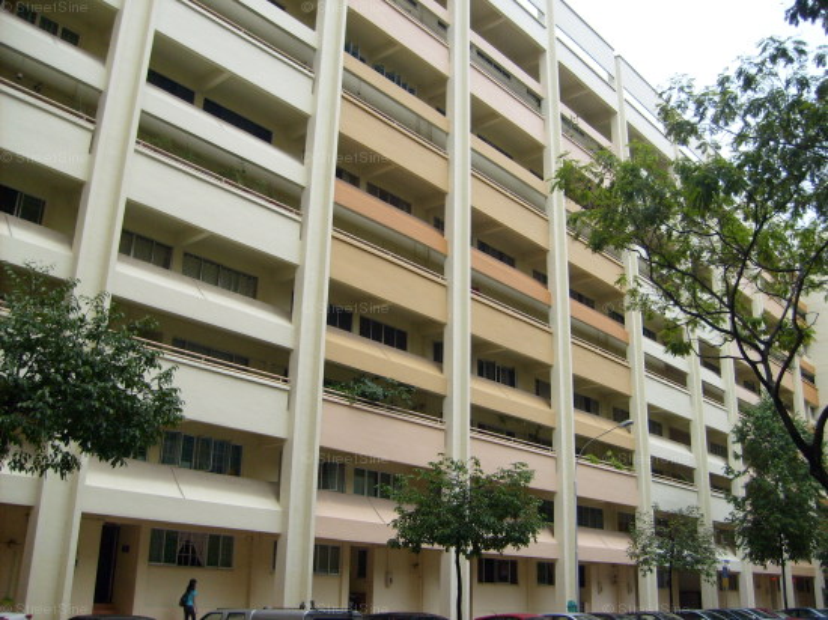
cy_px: 310
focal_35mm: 35
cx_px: 414
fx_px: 837
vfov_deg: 40.7
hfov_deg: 52.6
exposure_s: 1/60
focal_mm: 5.8
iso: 80
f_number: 7.1
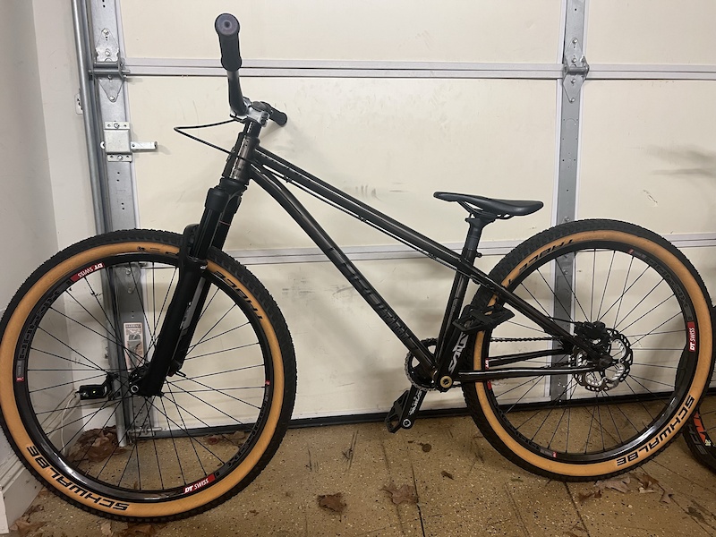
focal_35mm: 26
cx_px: 358
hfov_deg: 67.3
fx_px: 538
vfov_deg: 53.1
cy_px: 268
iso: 250
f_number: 1.5
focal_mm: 5.7
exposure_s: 1/60
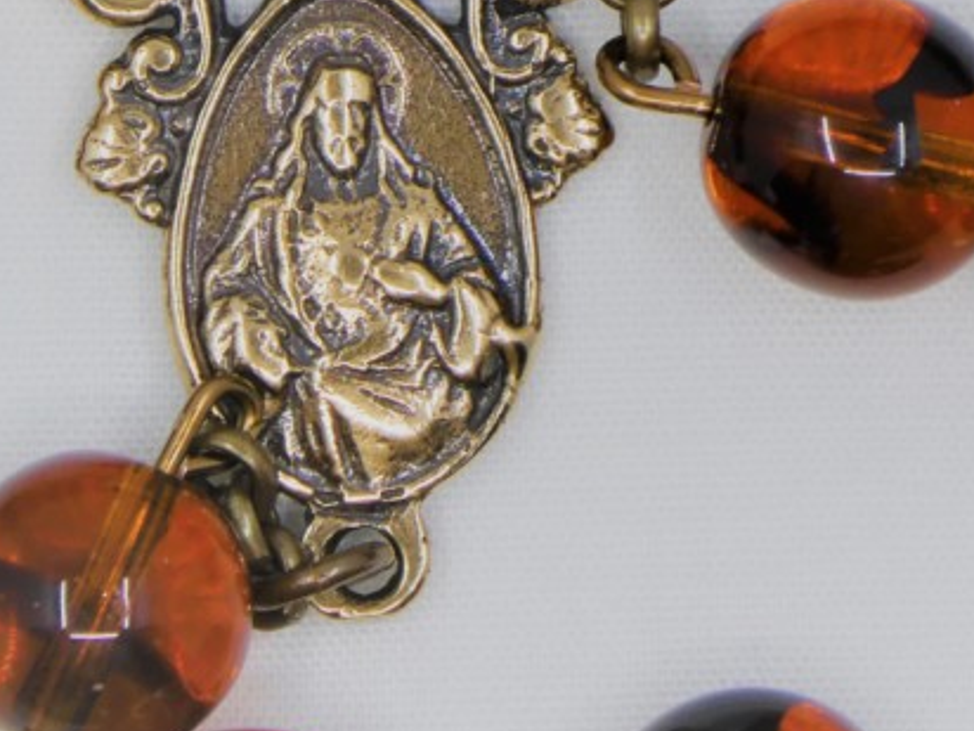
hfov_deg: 3.7
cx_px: 641
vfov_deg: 2.8
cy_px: 182
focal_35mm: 539
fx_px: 15166
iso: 80
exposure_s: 1/125
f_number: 5.6
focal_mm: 33.2
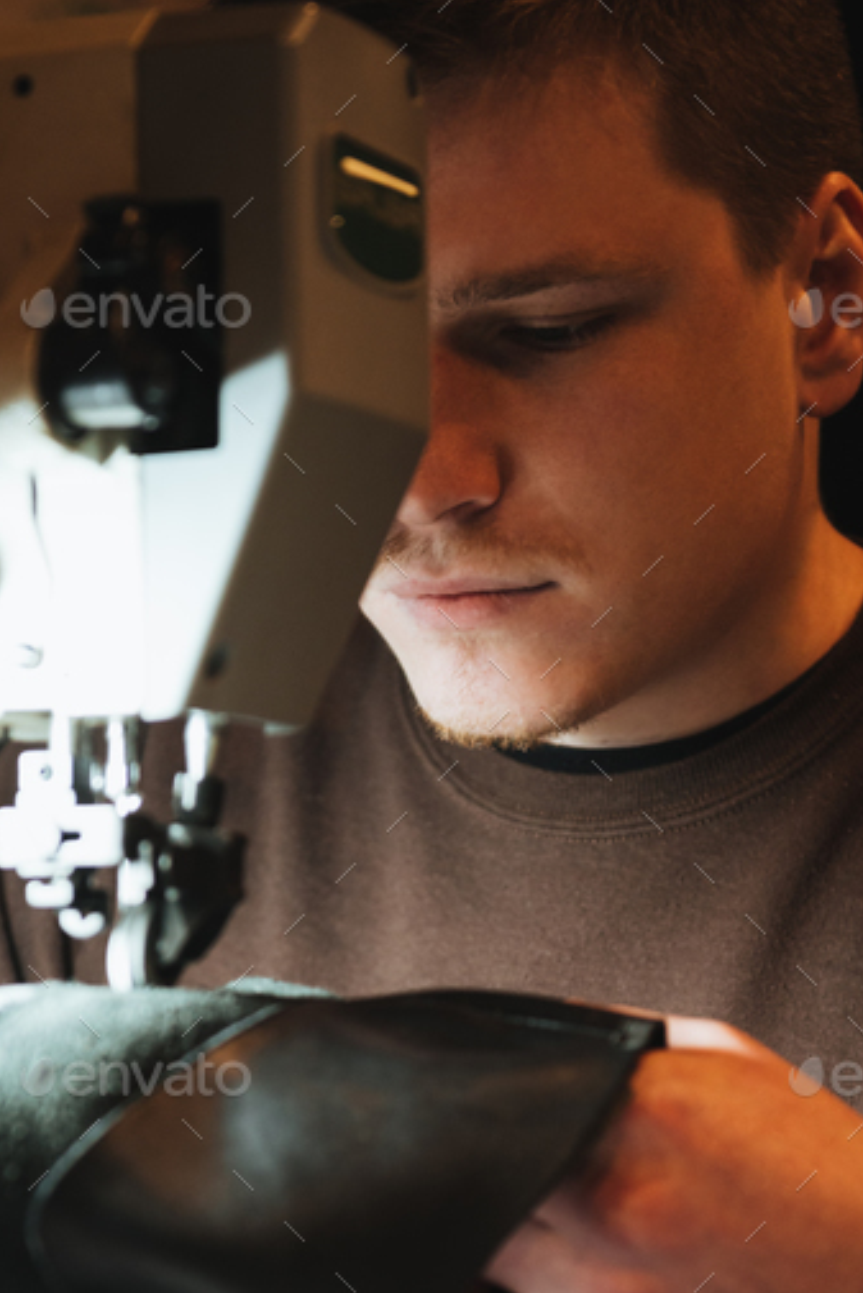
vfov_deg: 19.2
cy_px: 1057
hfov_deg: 13.0
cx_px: 512
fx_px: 3773
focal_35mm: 105
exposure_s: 1/100
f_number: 3.2
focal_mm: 60
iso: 800
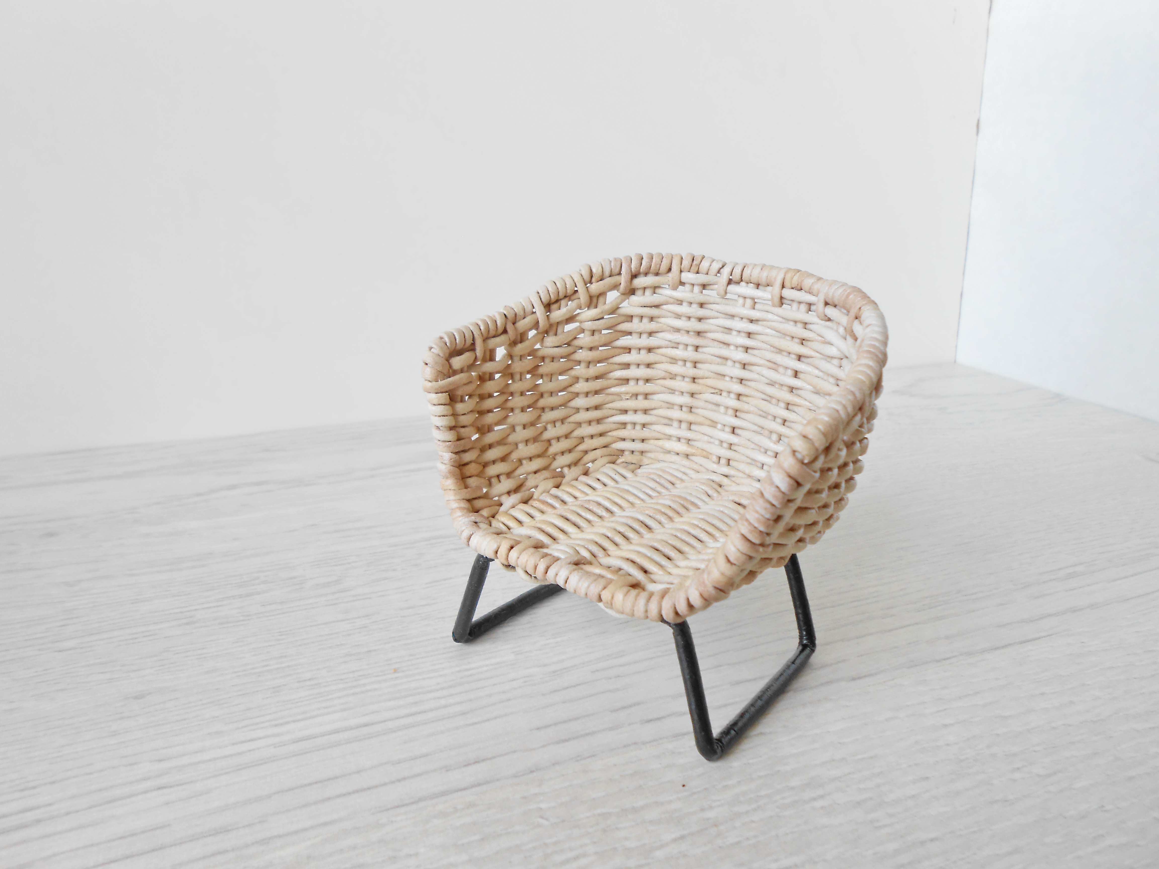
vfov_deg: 53.1
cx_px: 580
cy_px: 434
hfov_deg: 67.3
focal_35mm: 26
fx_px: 871
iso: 80
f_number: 3.5
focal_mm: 4.6
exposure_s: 1/40
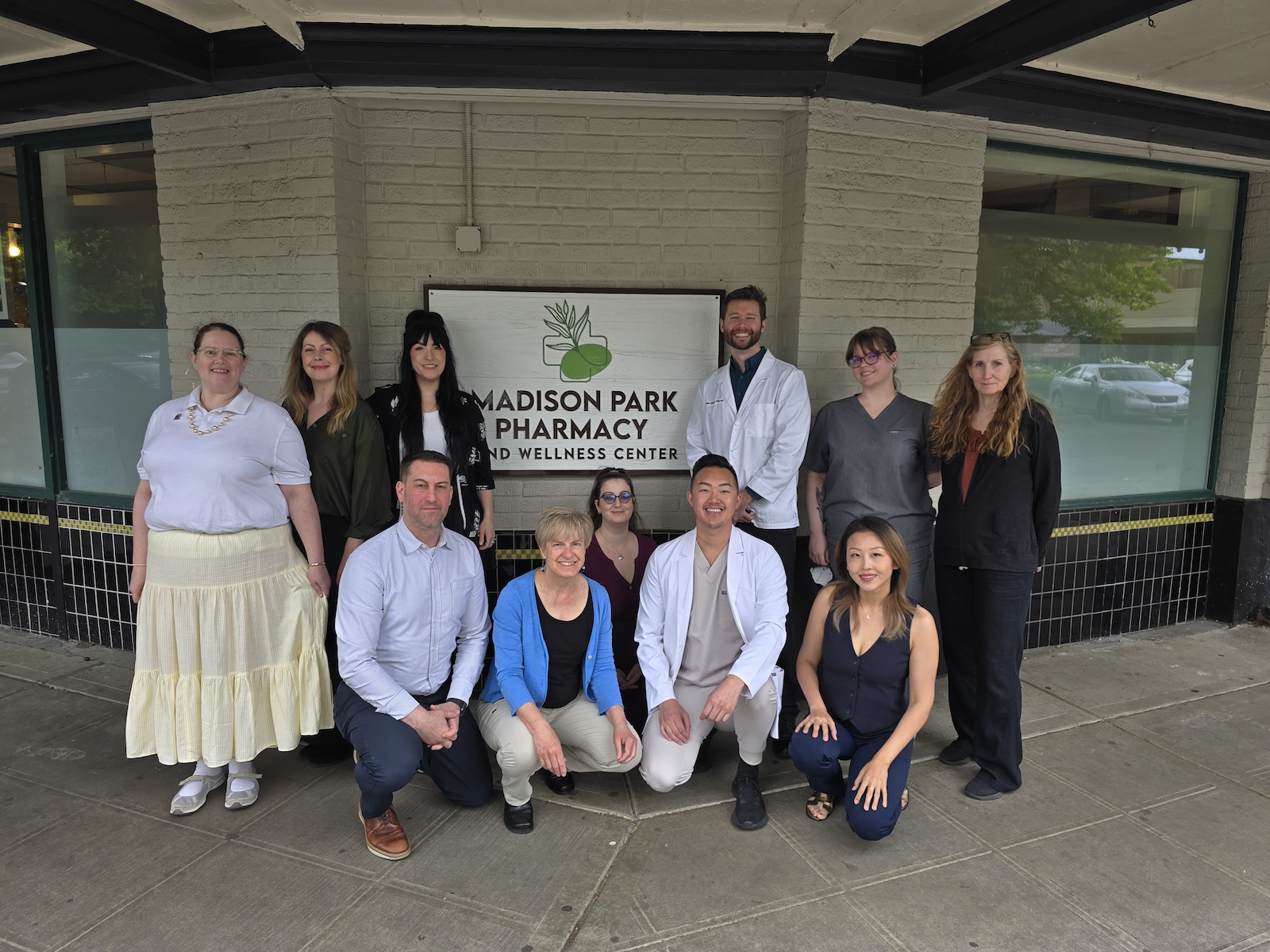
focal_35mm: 23
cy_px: 476
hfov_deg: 73.9
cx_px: 635
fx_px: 844
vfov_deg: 58.9
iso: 16
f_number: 1.7
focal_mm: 6.3
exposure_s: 1/180
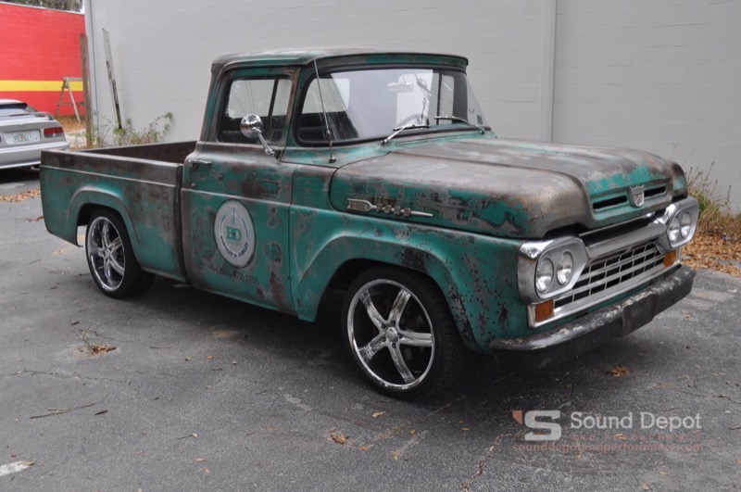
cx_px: 370
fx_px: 740
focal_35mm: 36
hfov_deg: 53.2
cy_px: 246
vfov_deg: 36.8
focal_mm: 24
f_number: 5.6
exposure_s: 1/125
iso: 400
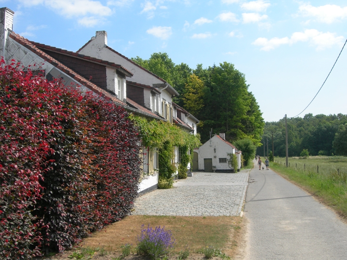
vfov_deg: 37.7
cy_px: 130
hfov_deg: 49.0
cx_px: 174
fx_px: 381
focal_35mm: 38
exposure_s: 1/415
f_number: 4.8
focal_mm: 7.8
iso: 50
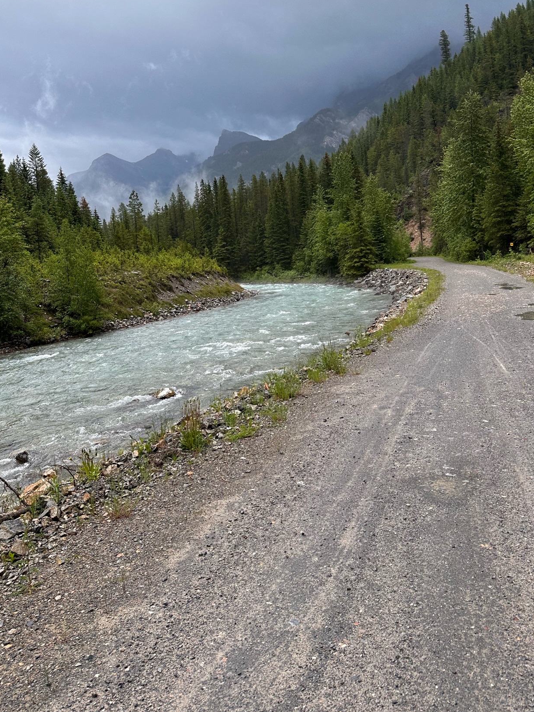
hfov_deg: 46.7
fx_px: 617
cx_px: 305
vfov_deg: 59.6
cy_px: 294
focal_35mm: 30
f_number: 1.78
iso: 80
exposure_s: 1/1083
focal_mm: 6.86
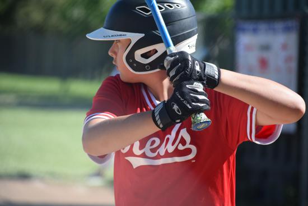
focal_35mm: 292
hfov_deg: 7.0
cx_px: 154
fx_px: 2503
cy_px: 103
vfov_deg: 4.7
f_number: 5.3
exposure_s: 1/1000
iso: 500
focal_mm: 195
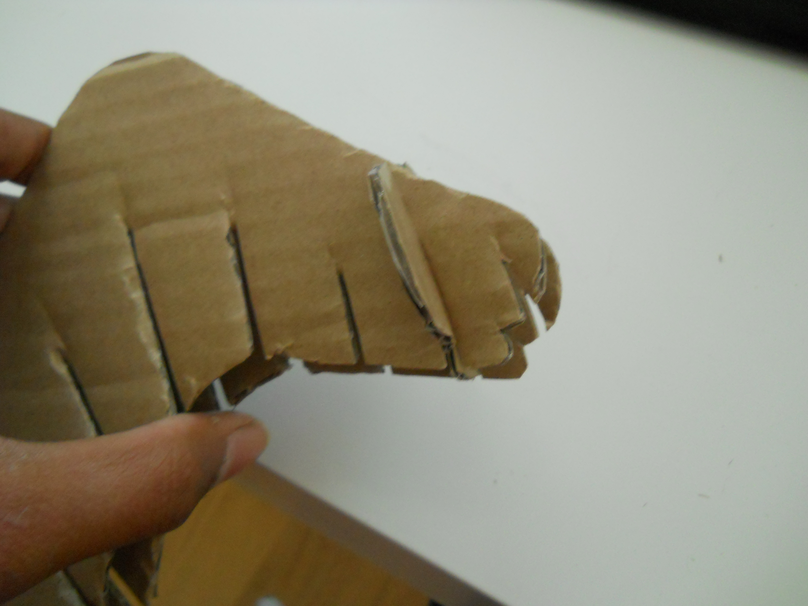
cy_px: 303
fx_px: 957
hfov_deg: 45.8
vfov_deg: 35.1
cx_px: 404
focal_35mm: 41
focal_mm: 6.72
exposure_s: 1/50
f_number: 3.1
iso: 400
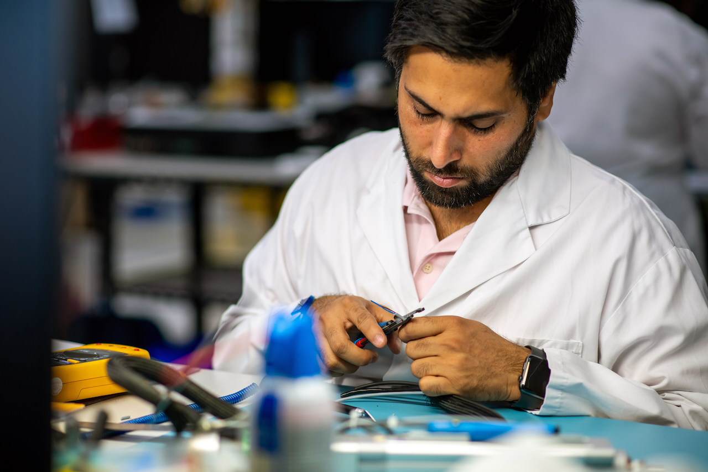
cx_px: 354
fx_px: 1672
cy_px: 236
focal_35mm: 85
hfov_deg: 23.9
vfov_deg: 16.1
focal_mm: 85
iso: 500
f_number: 2.5
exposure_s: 1/400
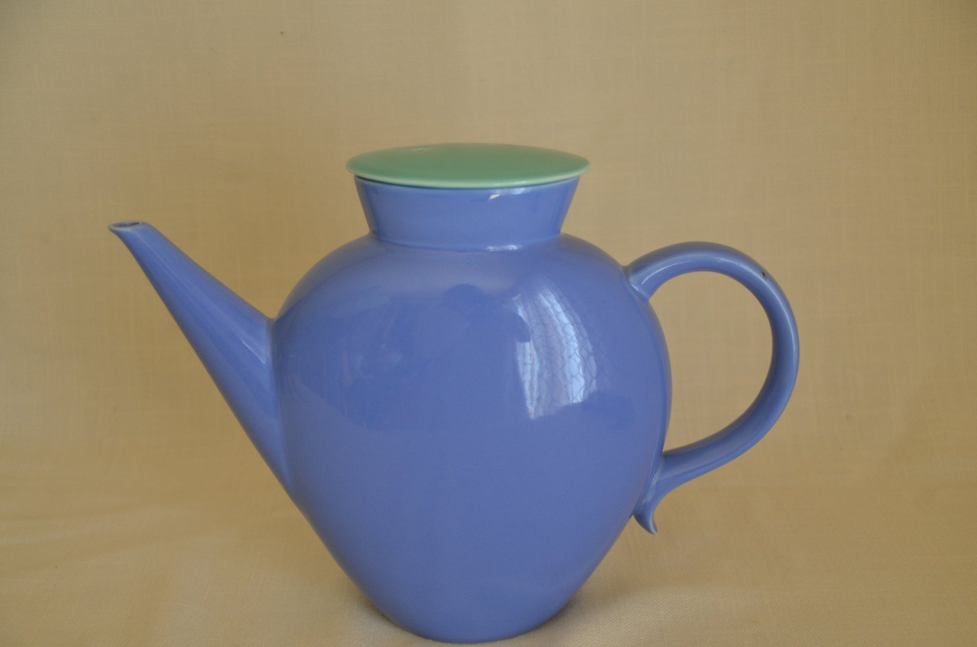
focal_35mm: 52
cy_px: 324
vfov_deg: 25.6
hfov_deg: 37.9
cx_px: 488
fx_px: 1422
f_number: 4.5
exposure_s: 1/60
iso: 500
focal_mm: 35
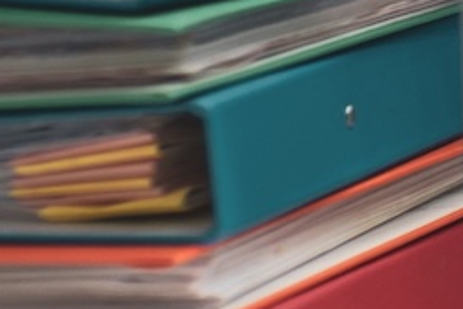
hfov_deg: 5.1
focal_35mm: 386
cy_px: -376
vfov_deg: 3.5
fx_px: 4964
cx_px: 1357
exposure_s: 1/125
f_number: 3.2
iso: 400
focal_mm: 50
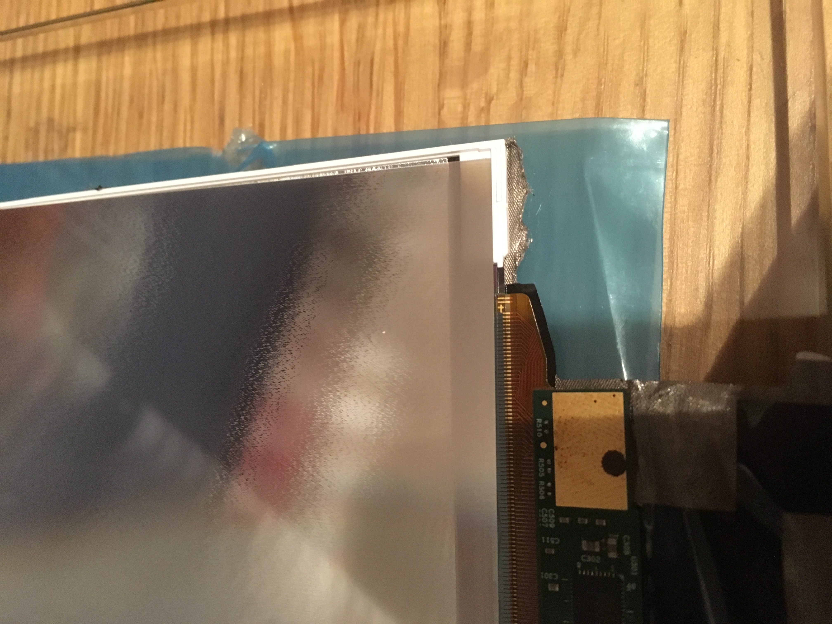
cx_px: 416
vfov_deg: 48.2
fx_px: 697
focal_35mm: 29
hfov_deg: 61.7
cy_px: 312
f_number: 2.2
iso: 320
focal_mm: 4.15
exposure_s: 1/17
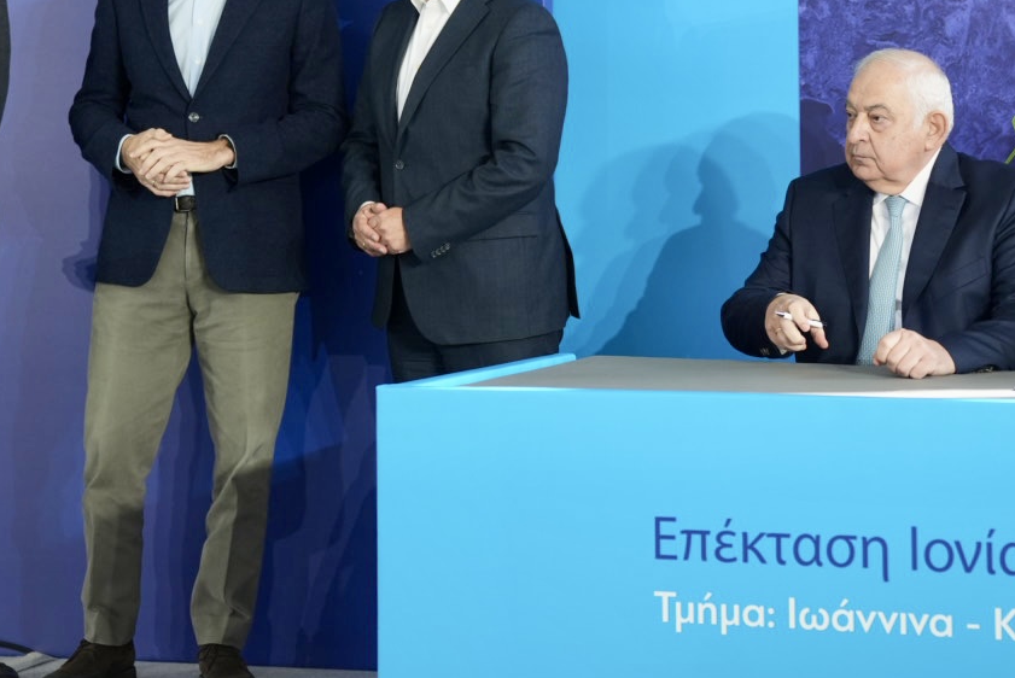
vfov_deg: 11.1
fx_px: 3470
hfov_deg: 16.6
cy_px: 138
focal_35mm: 123
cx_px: 624
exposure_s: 1/500
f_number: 2.8
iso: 640
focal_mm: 64
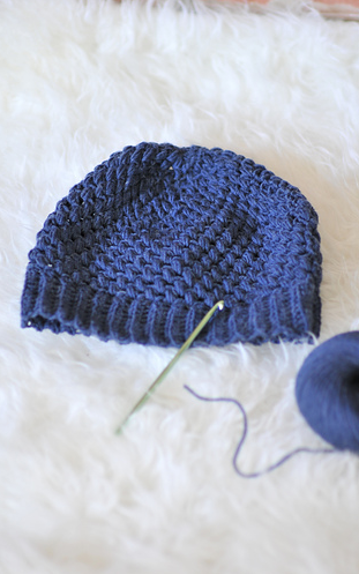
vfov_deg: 16.0
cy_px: 288
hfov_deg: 10.1
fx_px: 2041
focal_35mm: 131
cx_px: 189
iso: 250
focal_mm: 85
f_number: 1.4
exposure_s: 1/40
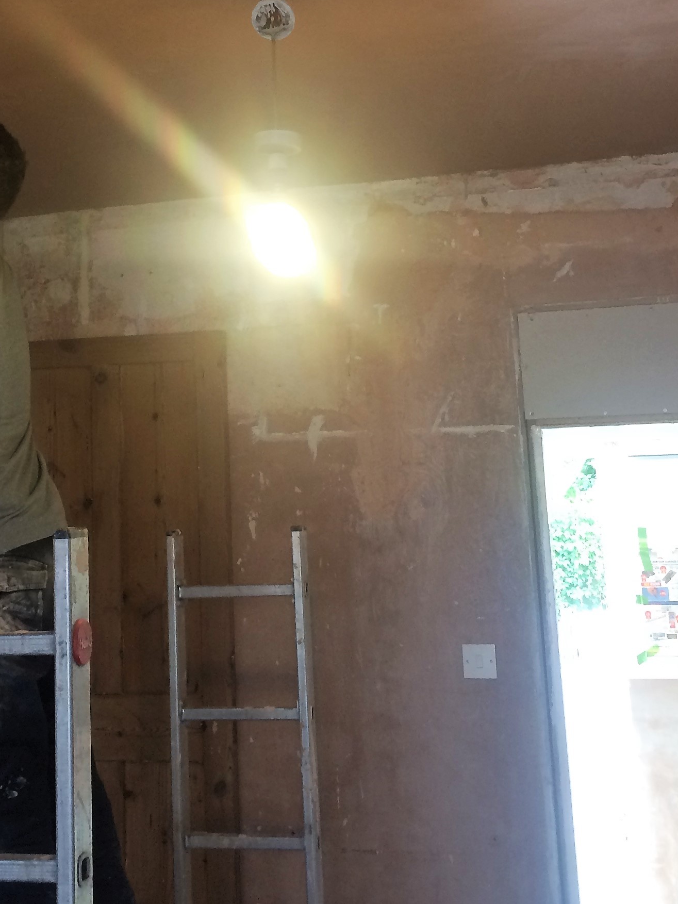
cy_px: 243
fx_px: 1410
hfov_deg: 26.9
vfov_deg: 34.9
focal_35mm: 54
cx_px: 240
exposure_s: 1/33
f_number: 2.2
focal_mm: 4.15
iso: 64
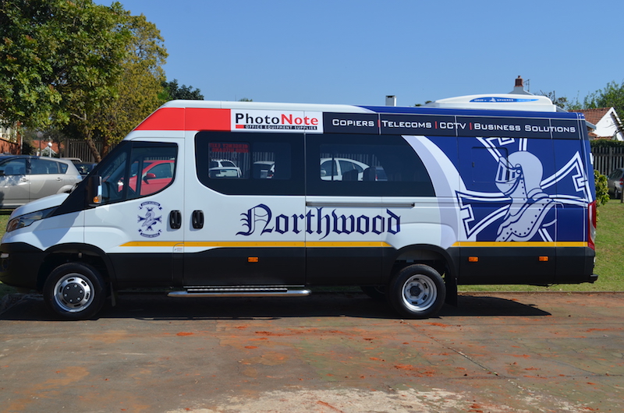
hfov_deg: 49.6
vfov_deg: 34.1
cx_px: 312
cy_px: 206
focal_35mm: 39
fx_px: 675
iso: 100
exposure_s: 1/250
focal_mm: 26
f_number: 8
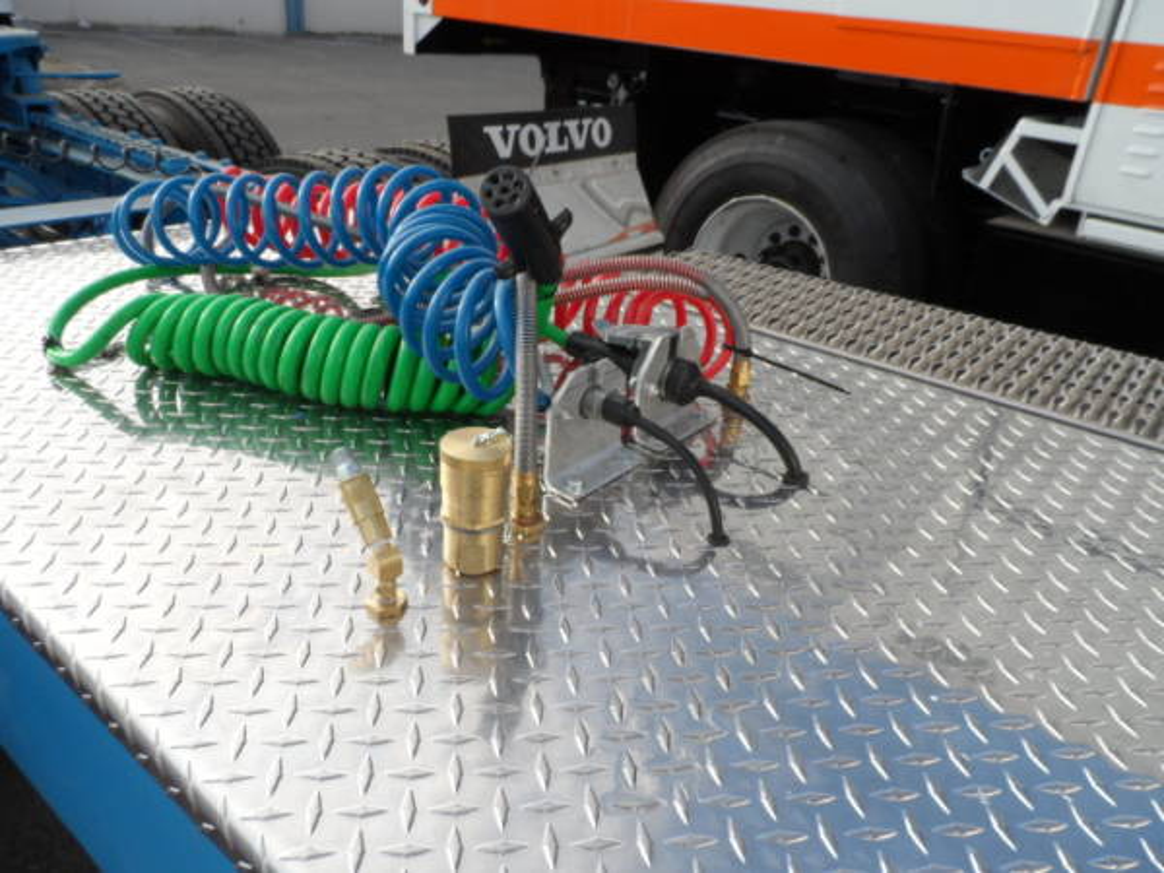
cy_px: 436
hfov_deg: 71.6
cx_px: 582
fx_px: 807
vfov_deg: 56.8
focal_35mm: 24
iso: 80
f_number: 3.2
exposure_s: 1/500
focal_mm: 4
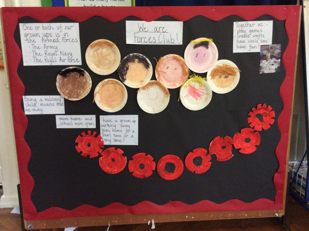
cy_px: 116
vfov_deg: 44.1
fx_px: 285
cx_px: 154
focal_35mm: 32
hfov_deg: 56.9
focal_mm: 3.3
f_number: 2.4
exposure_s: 1/25
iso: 250
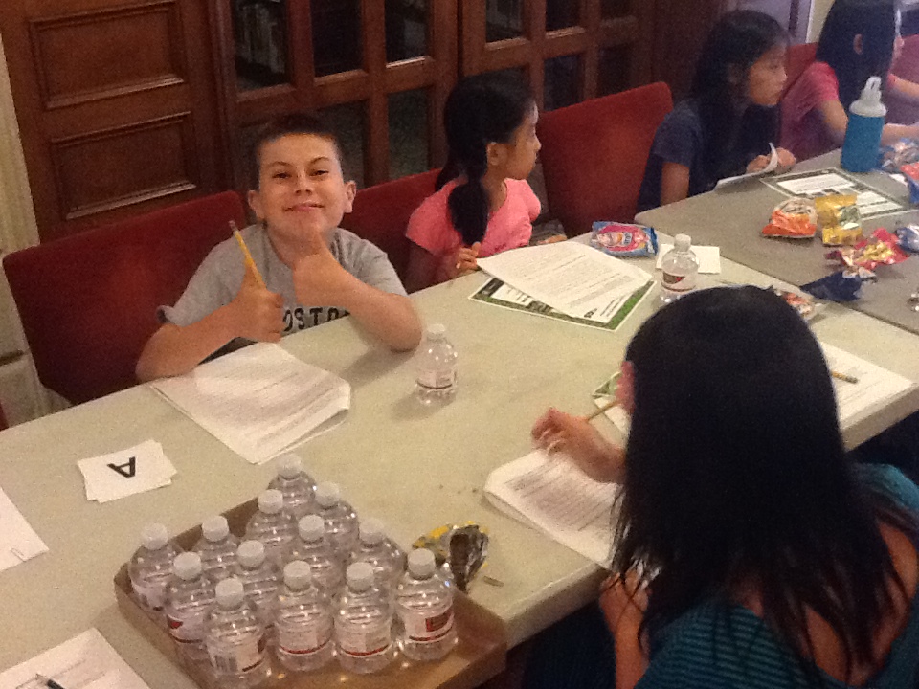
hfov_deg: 42.9
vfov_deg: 32.9
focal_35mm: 44
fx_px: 1168
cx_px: 460
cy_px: 344
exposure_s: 1/20
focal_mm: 2.03
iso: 320
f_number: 2.4
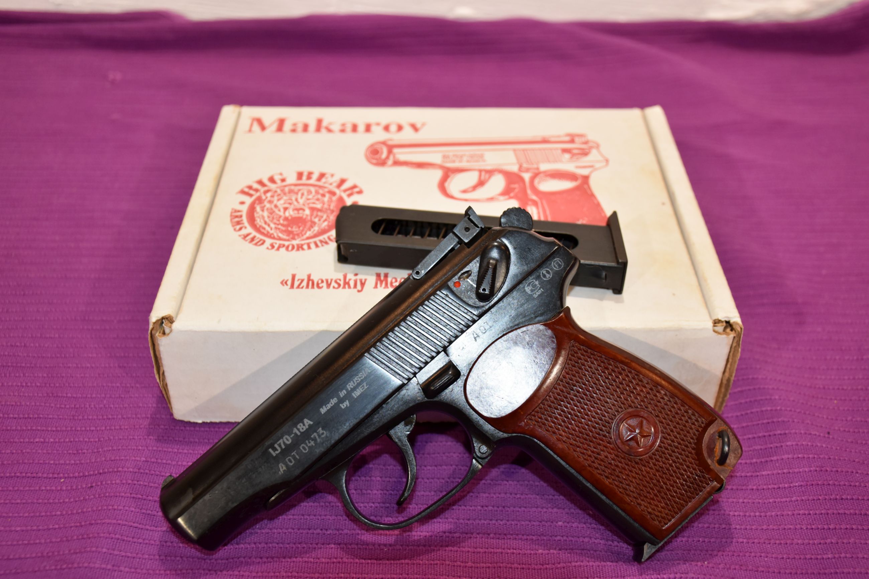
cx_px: 434
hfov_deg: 47.9
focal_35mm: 40
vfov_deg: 33.0
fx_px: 977
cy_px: 290
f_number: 5
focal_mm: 27
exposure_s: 1/100
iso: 800
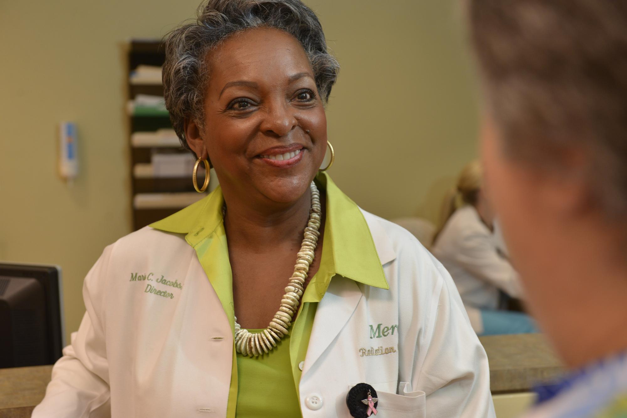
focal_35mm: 58
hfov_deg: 34.5
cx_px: 314
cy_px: 209
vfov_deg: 23.4
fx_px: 1010
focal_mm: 58
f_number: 4.5
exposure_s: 1/125
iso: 800
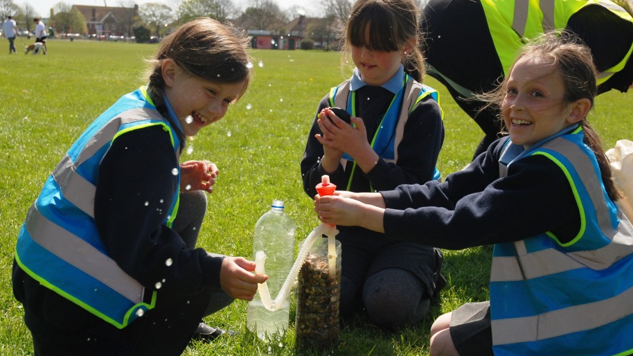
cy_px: 217
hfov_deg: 38.1
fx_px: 916
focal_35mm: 55
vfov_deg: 22.0
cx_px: 336
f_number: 6.3
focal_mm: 31
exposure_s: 1/800
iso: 250
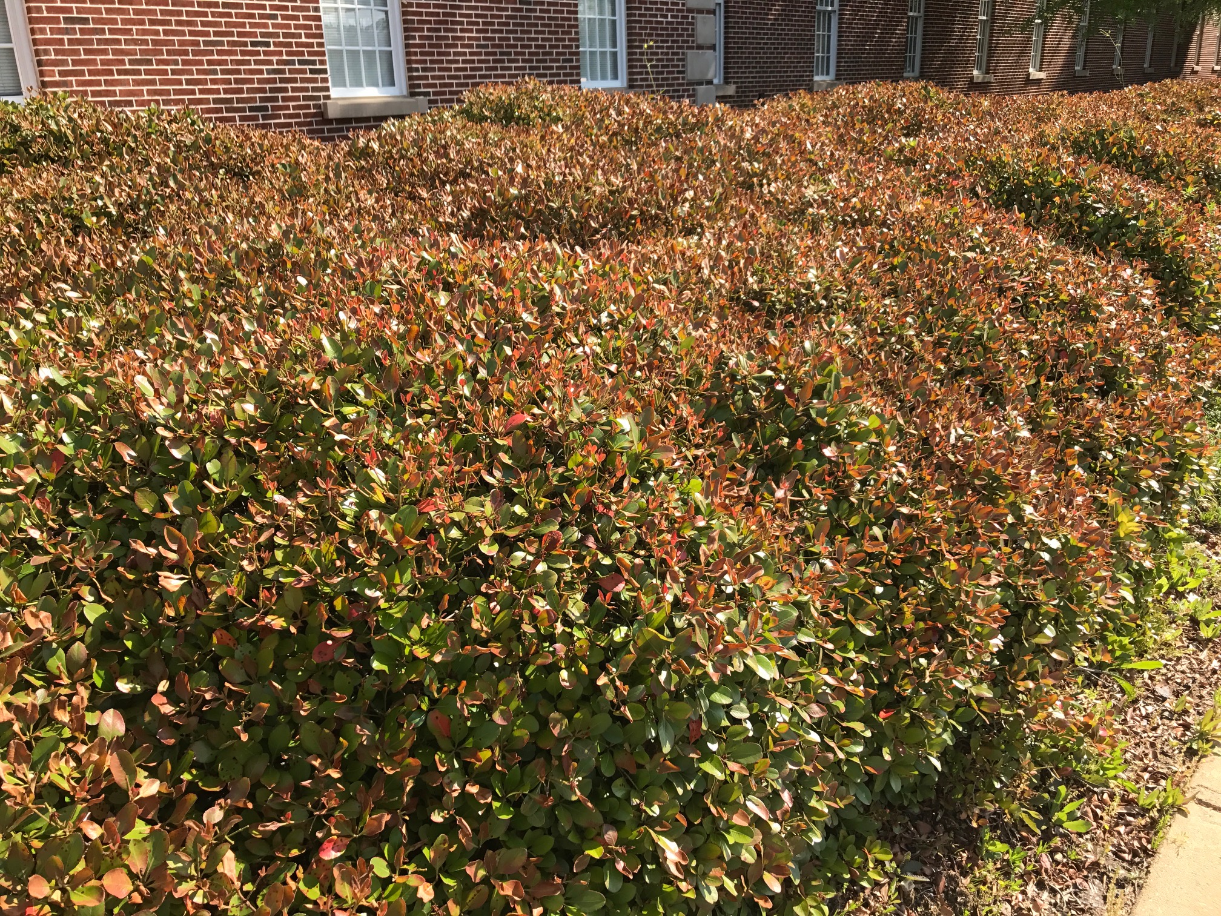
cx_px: 610
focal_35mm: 28
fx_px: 988
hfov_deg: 63.4
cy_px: 458
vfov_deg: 49.7
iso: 20
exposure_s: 1/921
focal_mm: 3.99
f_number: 1.8
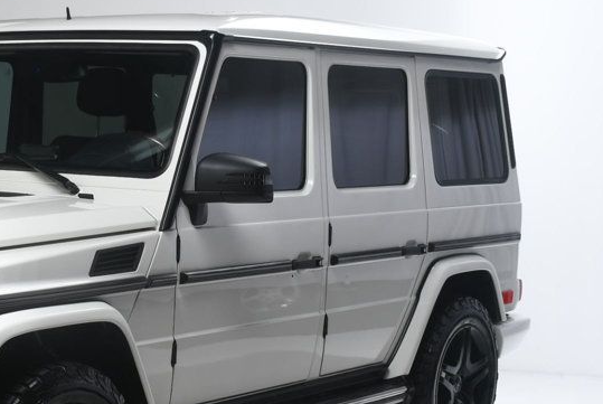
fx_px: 1593
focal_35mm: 95
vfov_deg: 14.4
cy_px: 295
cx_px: 50
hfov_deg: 20.9
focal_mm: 25
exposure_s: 1/160
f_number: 13
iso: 100
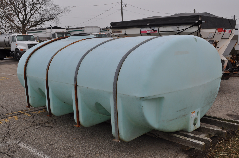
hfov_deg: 49.6
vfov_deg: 34.1
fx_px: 259
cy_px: 79
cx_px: 120
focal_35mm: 39
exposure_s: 1/400
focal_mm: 26
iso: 200
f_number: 10
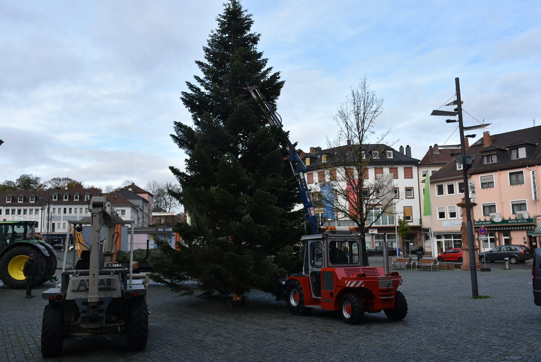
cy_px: 181
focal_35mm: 30
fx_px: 451
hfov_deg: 61.9
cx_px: 270
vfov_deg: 43.7
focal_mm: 20
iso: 500
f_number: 8
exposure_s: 1/500
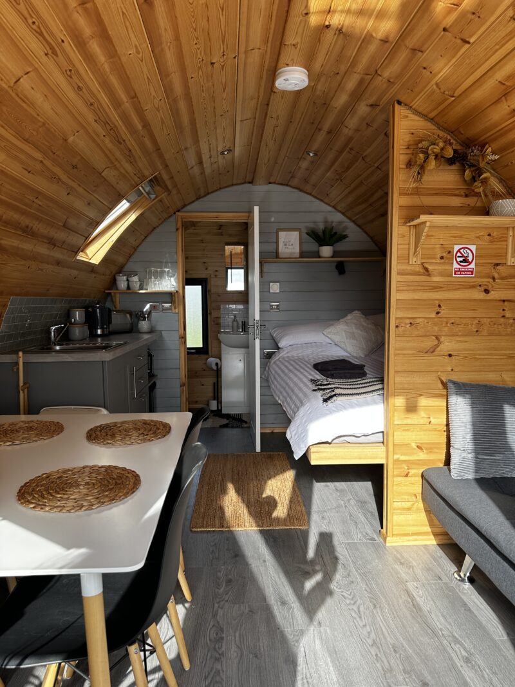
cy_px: 344
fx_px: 476
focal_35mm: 24
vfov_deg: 71.6
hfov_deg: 56.8
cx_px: 258
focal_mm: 6.86
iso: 80
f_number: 1.78
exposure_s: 1/680
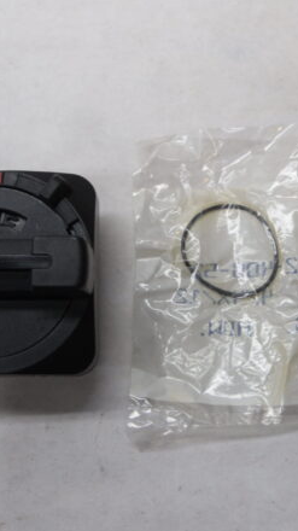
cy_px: 261
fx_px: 732
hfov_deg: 23.0
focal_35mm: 52
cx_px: 146
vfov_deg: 39.9
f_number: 3.5
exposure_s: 1/66
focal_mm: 6.3
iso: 100
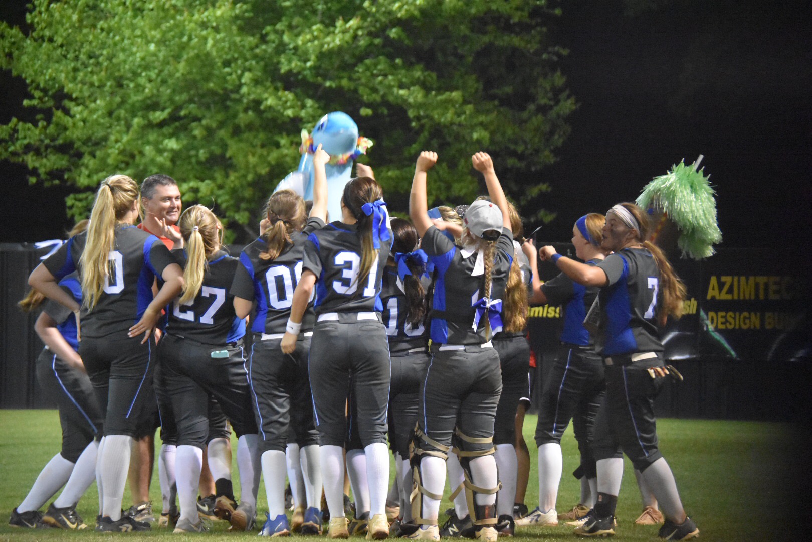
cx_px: 406
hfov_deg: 10.2
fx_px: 4567
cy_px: 271
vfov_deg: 6.8
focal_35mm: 202
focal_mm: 135
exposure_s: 1/125
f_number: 5.6
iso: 12800
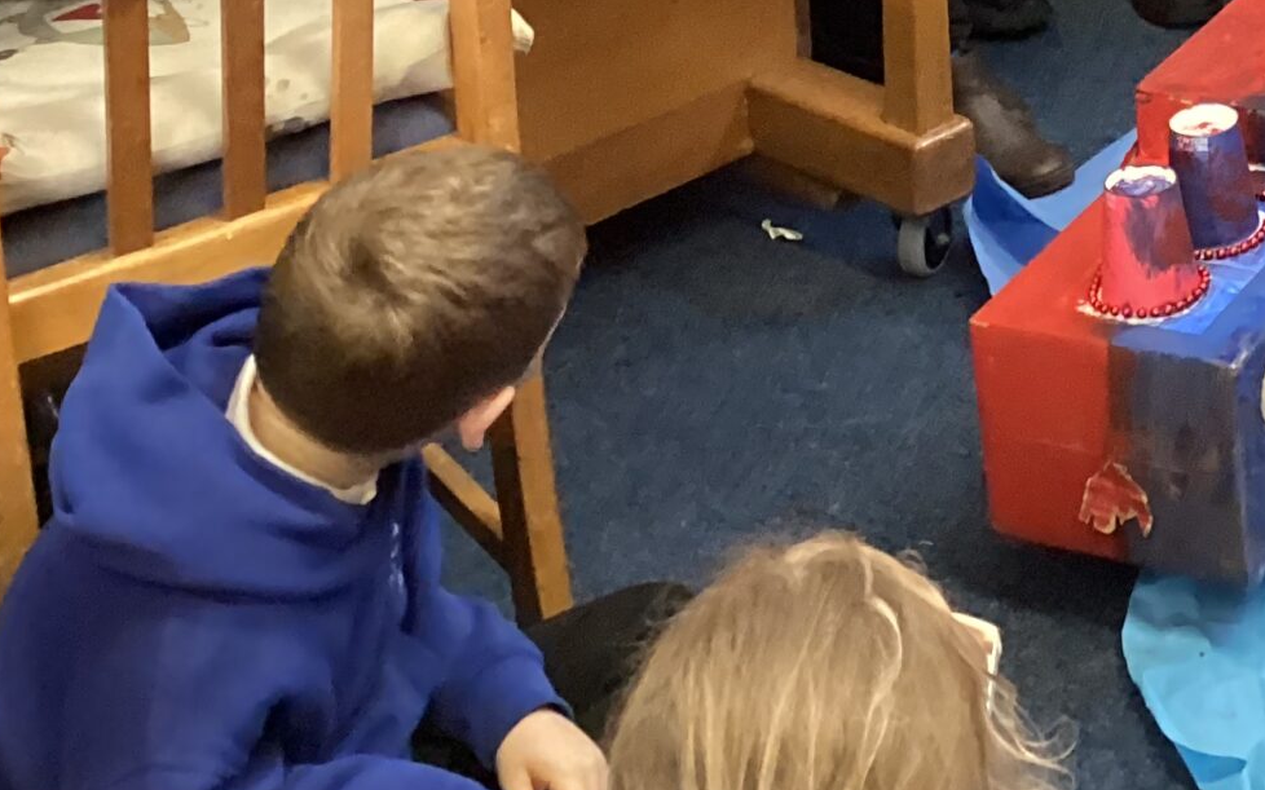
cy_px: -398
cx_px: 1372
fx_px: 2965
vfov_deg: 14.2
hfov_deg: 22.8
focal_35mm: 86
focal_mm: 3.3
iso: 320
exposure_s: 1/50
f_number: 2.4
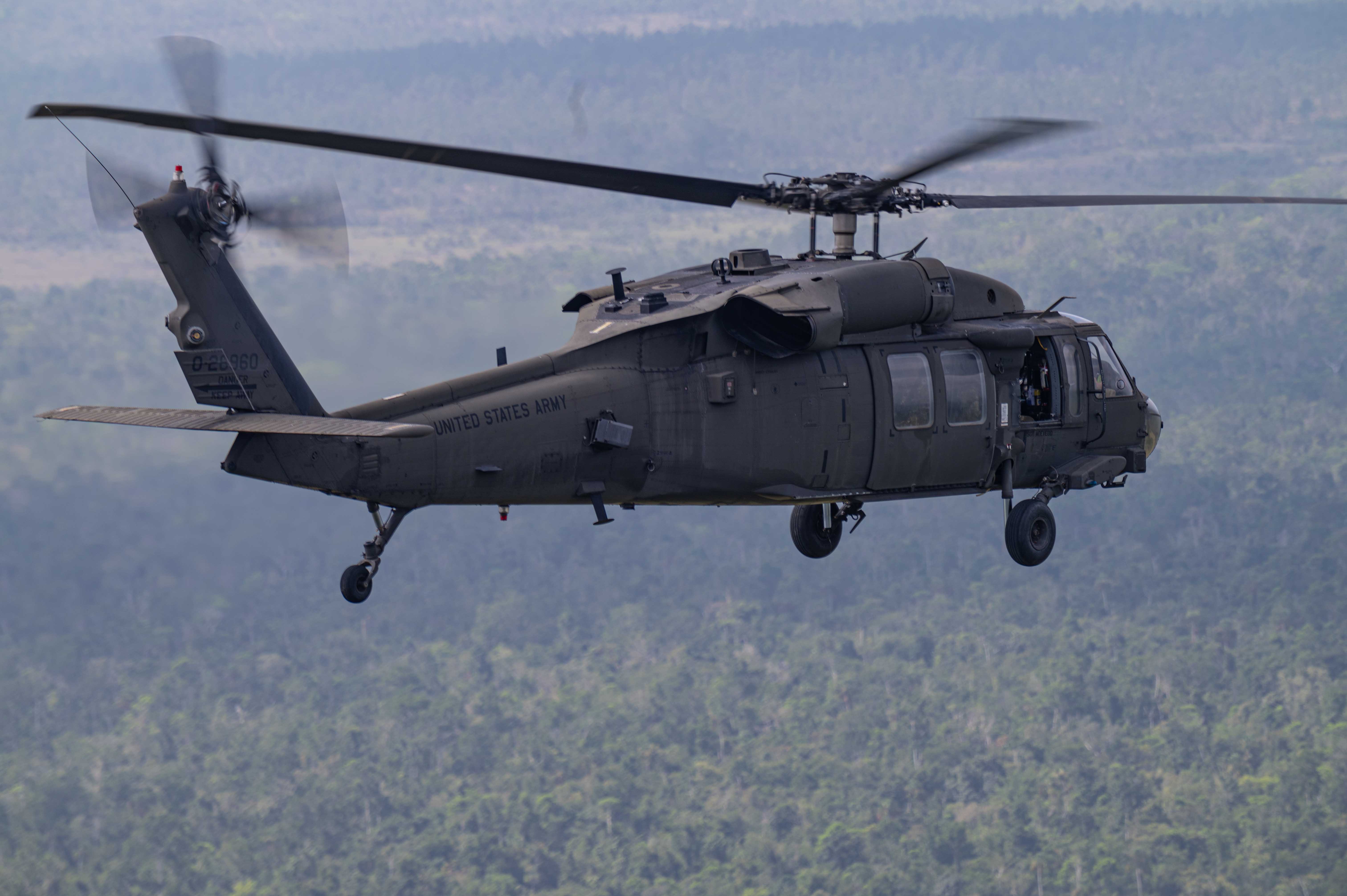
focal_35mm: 350
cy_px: 448
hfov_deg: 5.9
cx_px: 674
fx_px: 13087
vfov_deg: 3.9
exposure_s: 1/250
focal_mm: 350
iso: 100
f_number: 8
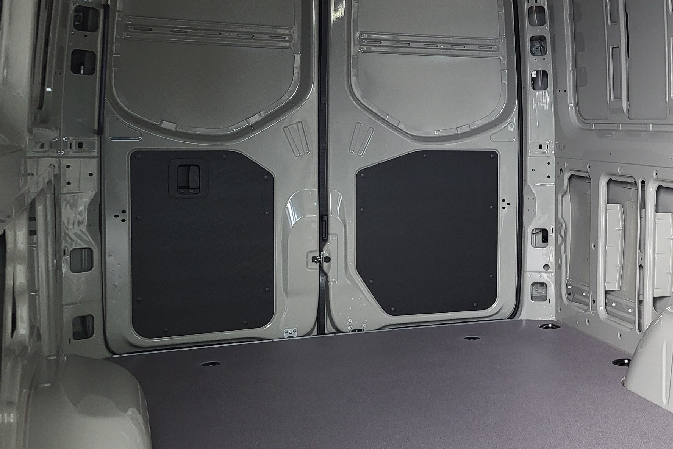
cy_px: 199
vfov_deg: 27.5
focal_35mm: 49
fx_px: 916
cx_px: 580
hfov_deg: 38.1
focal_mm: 5.4
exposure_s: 1/120
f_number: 1.8
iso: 100
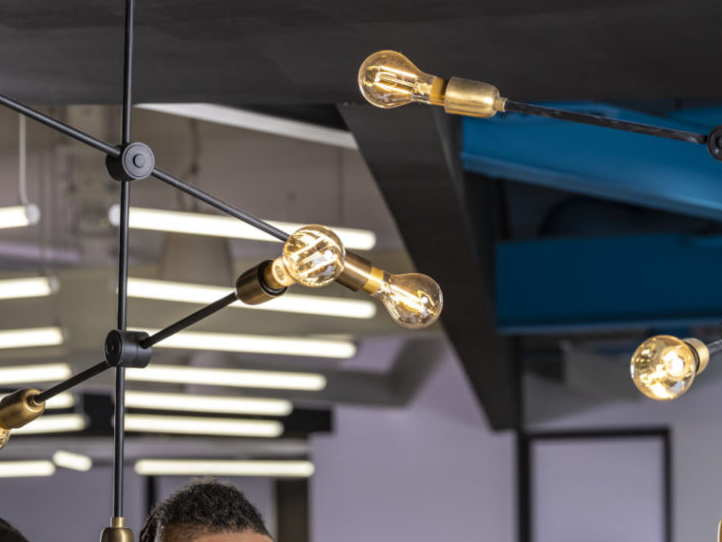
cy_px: 525
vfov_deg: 8.0
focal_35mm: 185
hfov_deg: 10.7
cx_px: 500
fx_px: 3860
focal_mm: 110
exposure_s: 1/100
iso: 320
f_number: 5
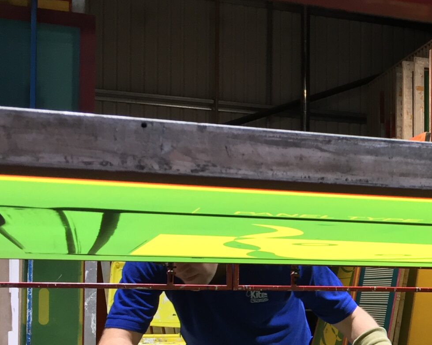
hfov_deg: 23.7
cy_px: 296
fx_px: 946
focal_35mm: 74
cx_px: 501
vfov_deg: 20.4
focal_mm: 4.15
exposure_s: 1/33
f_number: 2.2
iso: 80
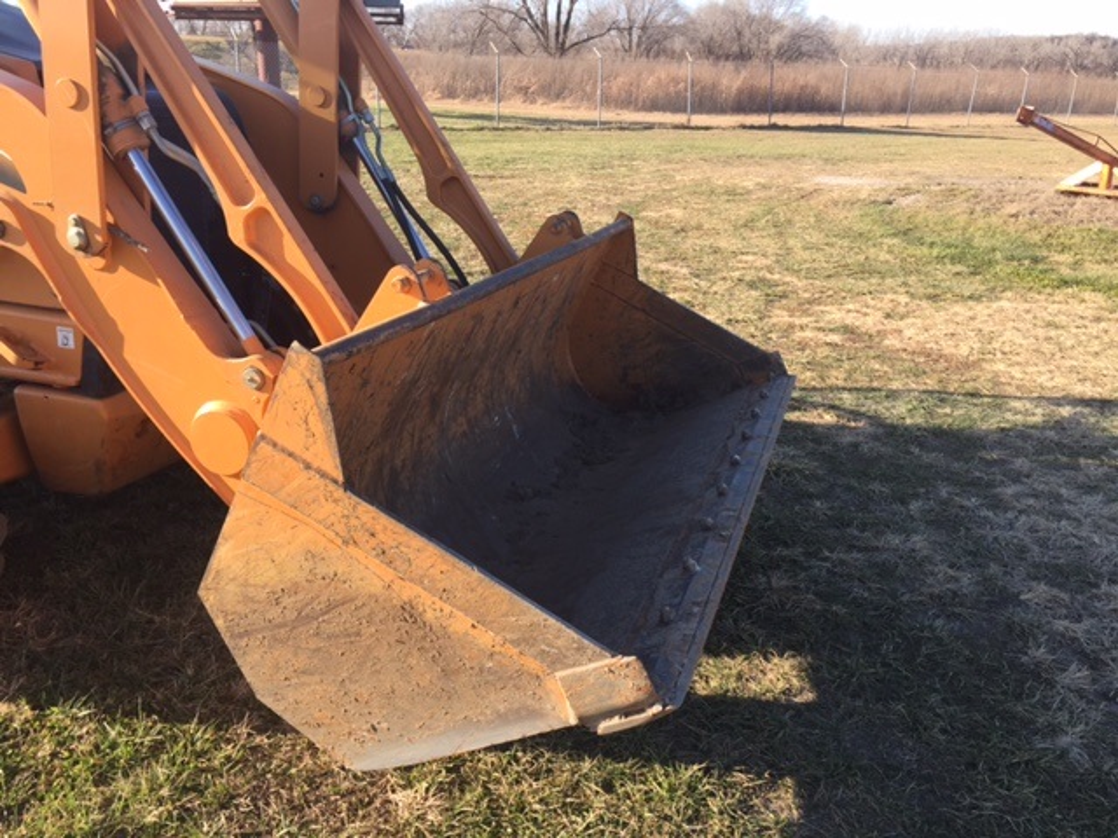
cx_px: 559
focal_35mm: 29
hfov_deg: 61.7
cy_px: 419
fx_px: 937
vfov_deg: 48.2
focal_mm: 4.15
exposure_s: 1/488
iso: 32
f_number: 2.2
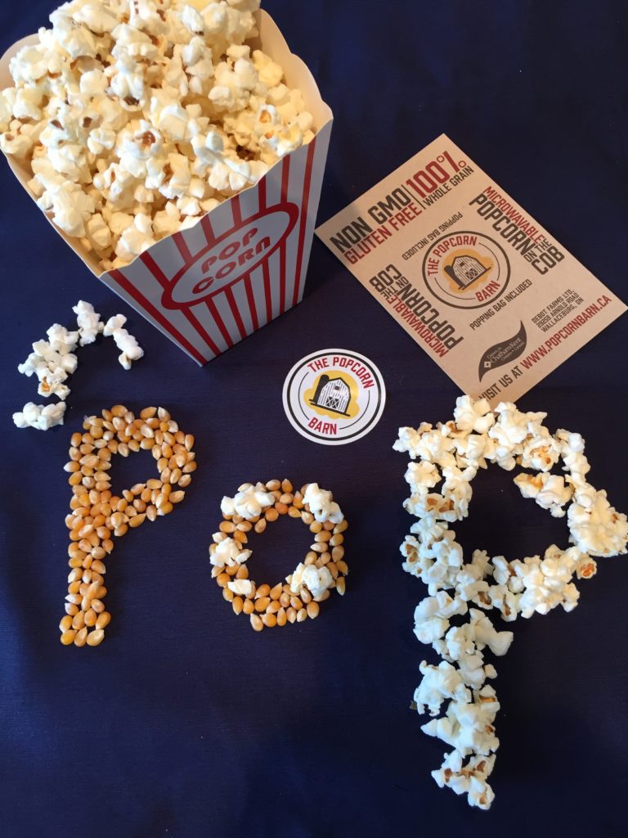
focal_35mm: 29
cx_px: 314
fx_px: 701
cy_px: 419
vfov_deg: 61.7
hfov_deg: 48.2
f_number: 2.2
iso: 40
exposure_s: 1/30
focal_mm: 4.15
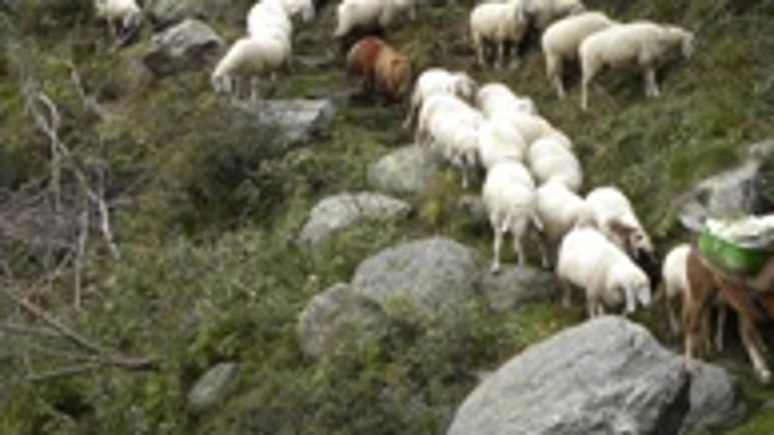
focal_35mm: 96
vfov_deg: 12.4
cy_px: -12
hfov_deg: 22.2
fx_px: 1970
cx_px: 509
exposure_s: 1/130
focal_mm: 6.6
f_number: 4
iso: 64
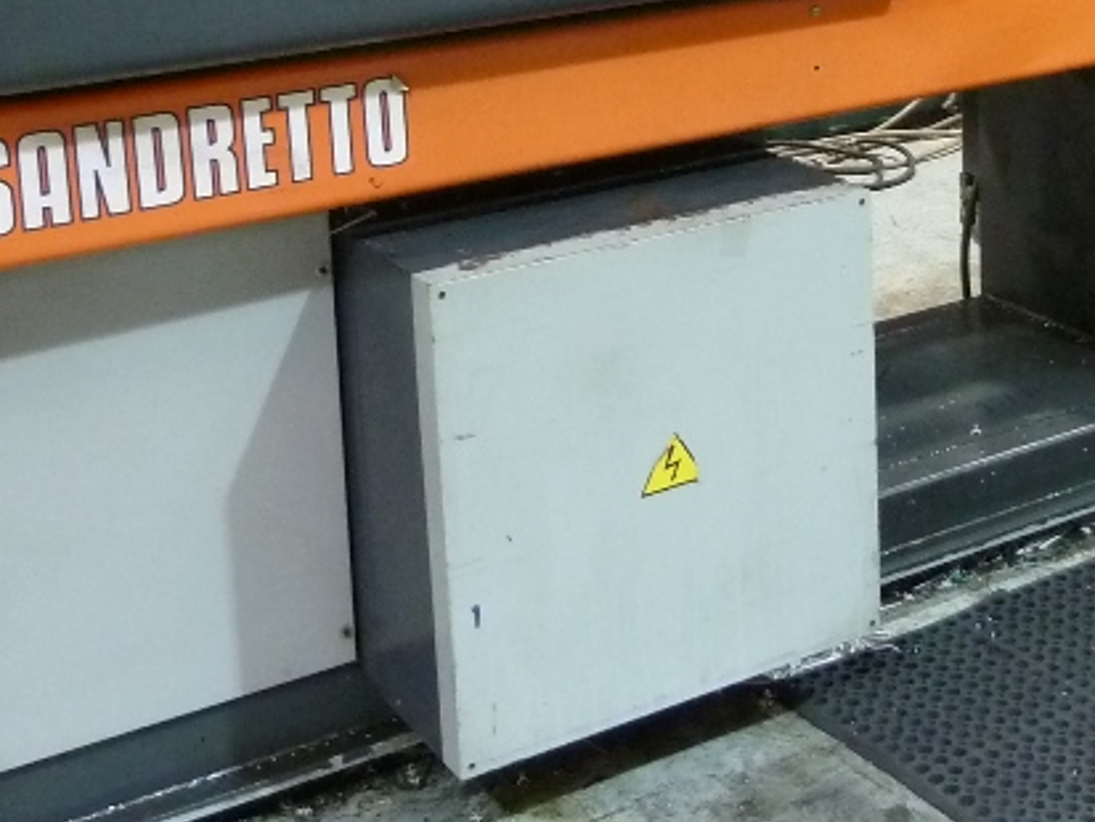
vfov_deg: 22.6
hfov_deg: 30.8
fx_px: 1962
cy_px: -32
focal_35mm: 62
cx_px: 785
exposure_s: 1/6
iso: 400
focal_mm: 4.1
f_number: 3.3
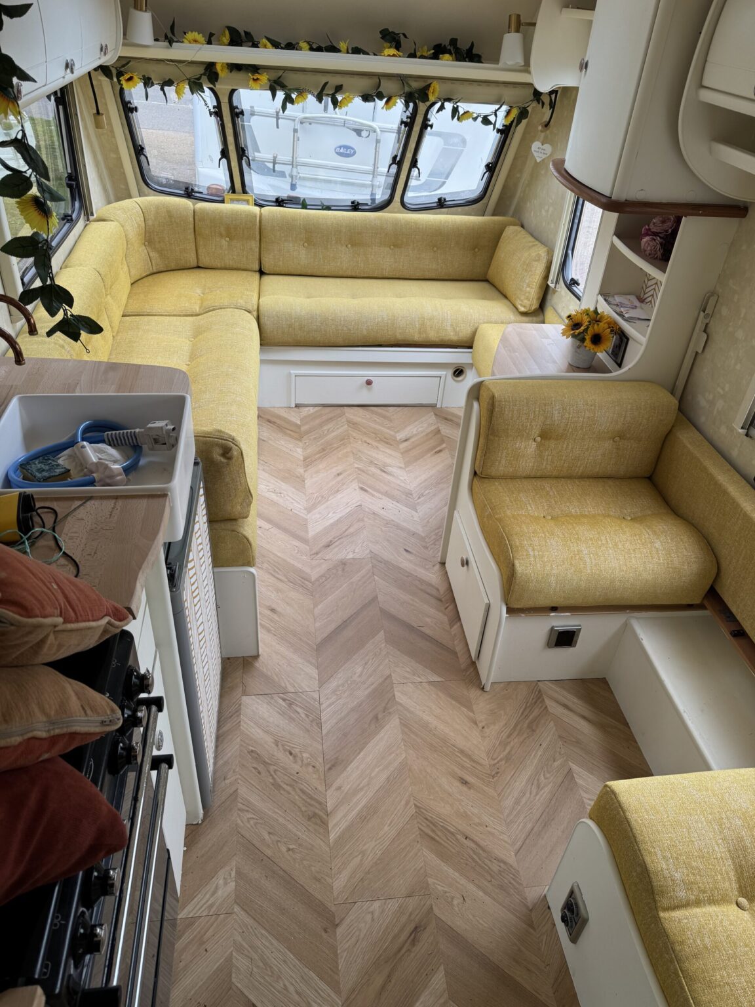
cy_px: 504
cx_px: 378
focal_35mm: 24
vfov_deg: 71.6
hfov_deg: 56.8
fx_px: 698
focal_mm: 6.76
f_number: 1.78
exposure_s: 1/220
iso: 64
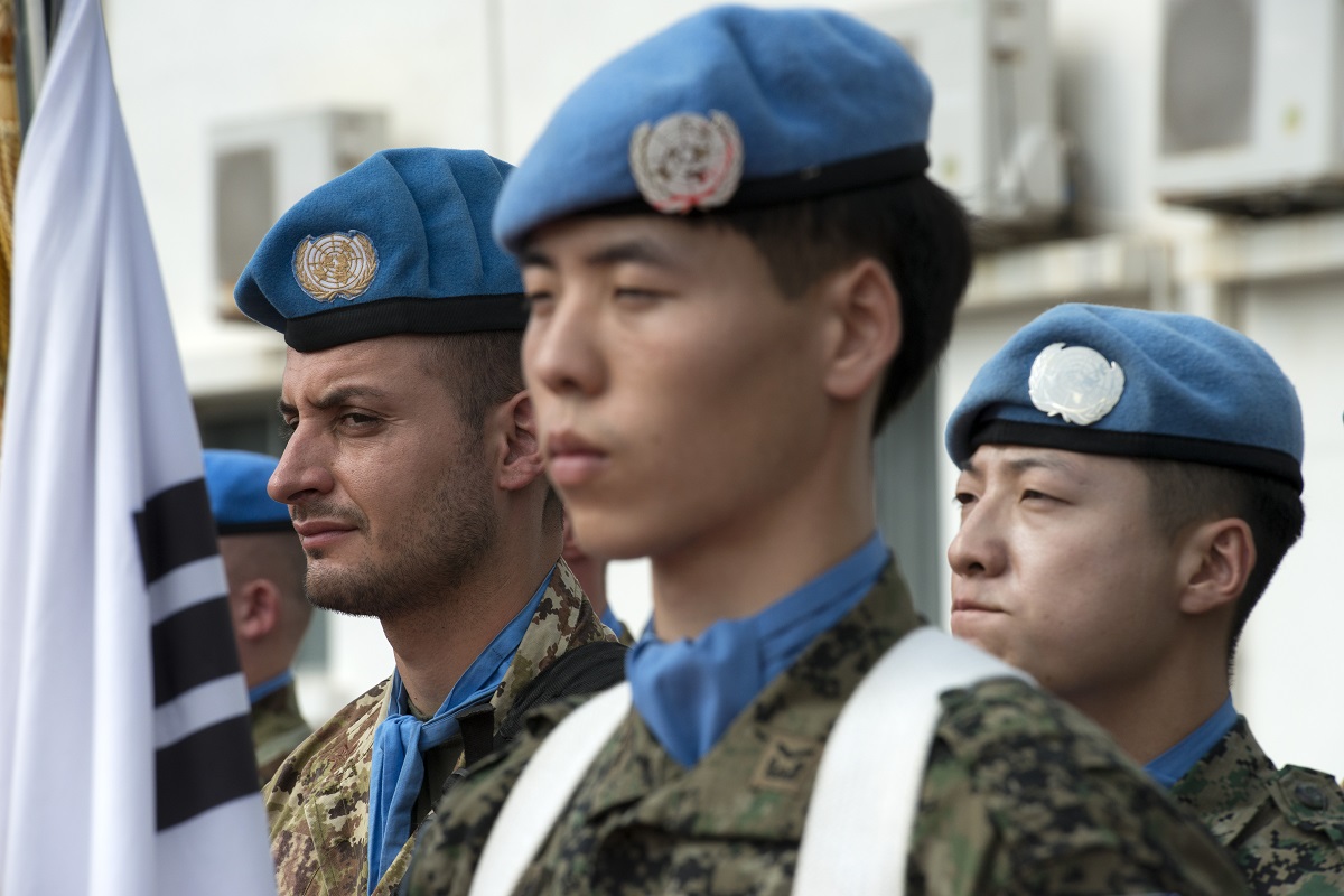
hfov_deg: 10.3
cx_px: 672
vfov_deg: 6.9
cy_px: 448
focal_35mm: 200
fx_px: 7466
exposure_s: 1/1000
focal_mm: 200
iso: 640
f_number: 10
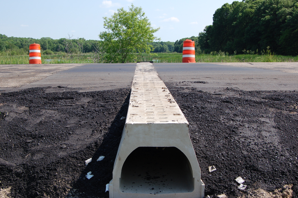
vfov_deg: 28.6
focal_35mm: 47
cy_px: 93
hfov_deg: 41.9
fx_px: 389
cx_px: 141
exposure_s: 1/250
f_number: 8
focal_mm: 28
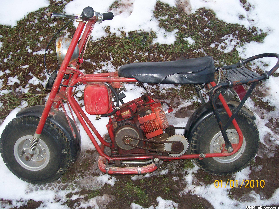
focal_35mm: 36
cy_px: 104
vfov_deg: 39.7
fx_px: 290
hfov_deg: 51.4
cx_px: 140
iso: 140
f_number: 2.7
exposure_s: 1/64
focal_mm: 6
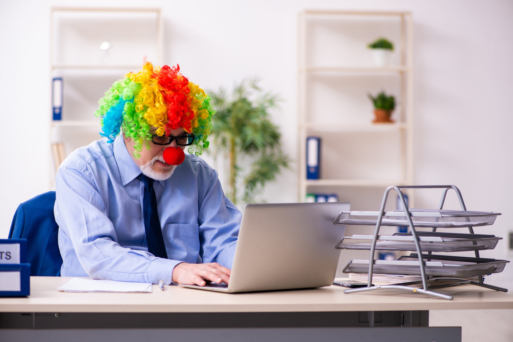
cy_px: 171
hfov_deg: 19.4
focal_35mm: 105
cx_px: 256
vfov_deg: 13.1
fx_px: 1497
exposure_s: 1/100
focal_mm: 105
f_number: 5
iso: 100
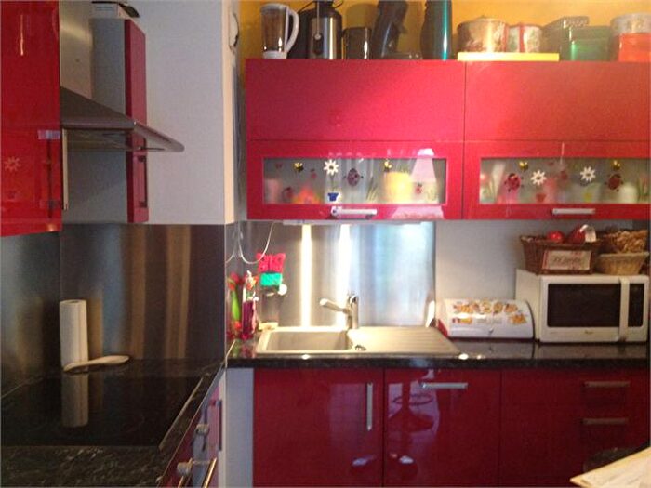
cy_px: 244
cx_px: 326
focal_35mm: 35
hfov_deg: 52.6
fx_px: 658
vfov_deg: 40.7
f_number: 2.4
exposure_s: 1/20
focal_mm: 4.28
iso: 320
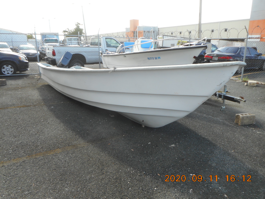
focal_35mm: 25
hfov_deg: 69.4
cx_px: 132
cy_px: 100
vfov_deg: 54.9
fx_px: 191
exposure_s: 1/200
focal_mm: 4.5
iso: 80
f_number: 3.7
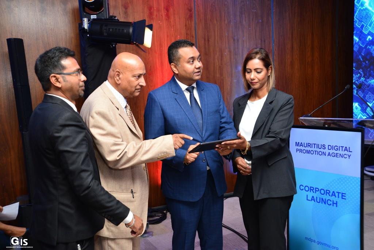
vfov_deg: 37.9
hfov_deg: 54.4
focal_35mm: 35
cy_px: 125
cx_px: 187
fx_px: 364
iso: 2500
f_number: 5.6
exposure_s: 1/160
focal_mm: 35
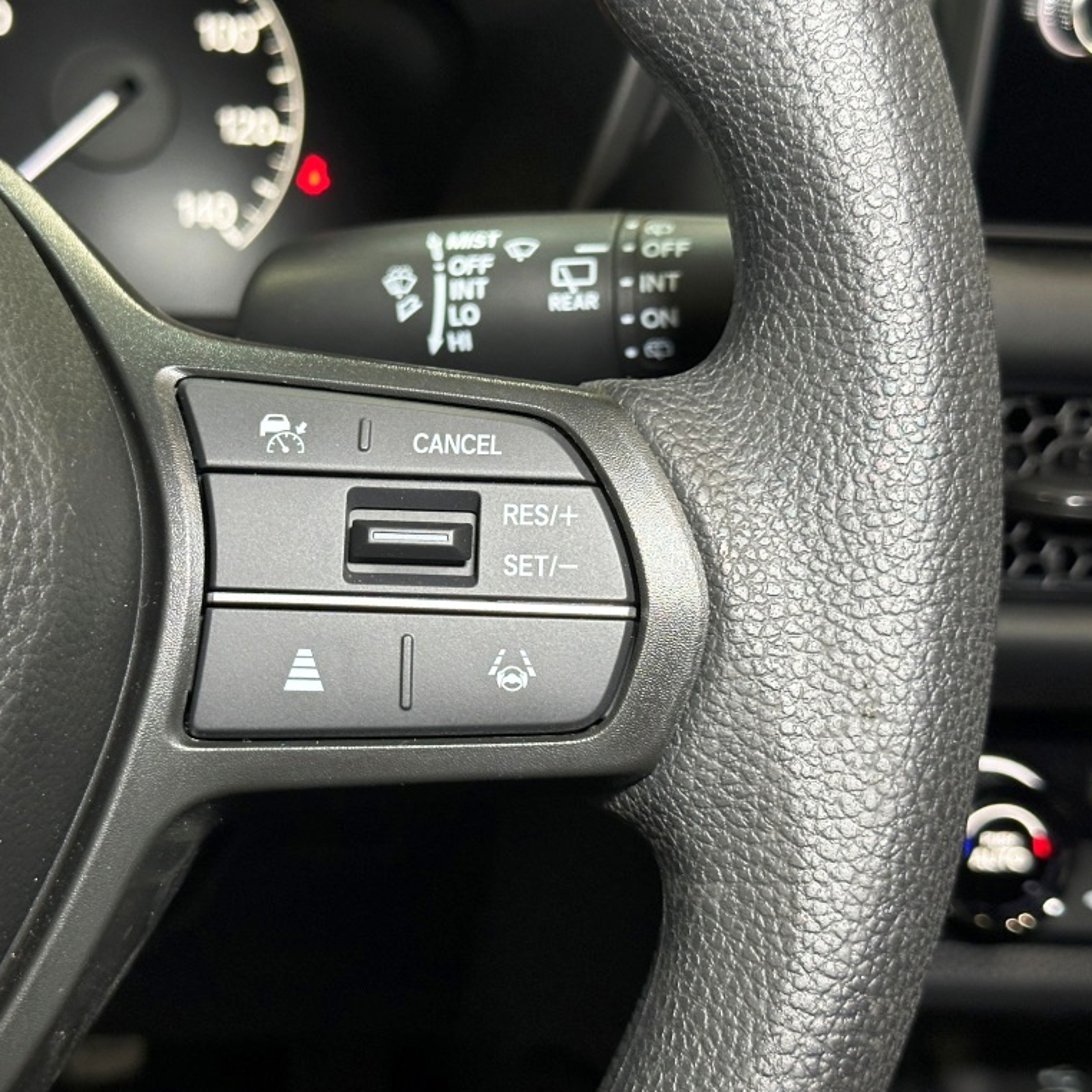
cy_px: 549
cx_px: 403
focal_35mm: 57
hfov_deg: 29.9
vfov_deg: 30.0
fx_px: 2034
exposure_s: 1/40
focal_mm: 6.86
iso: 320
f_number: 1.78
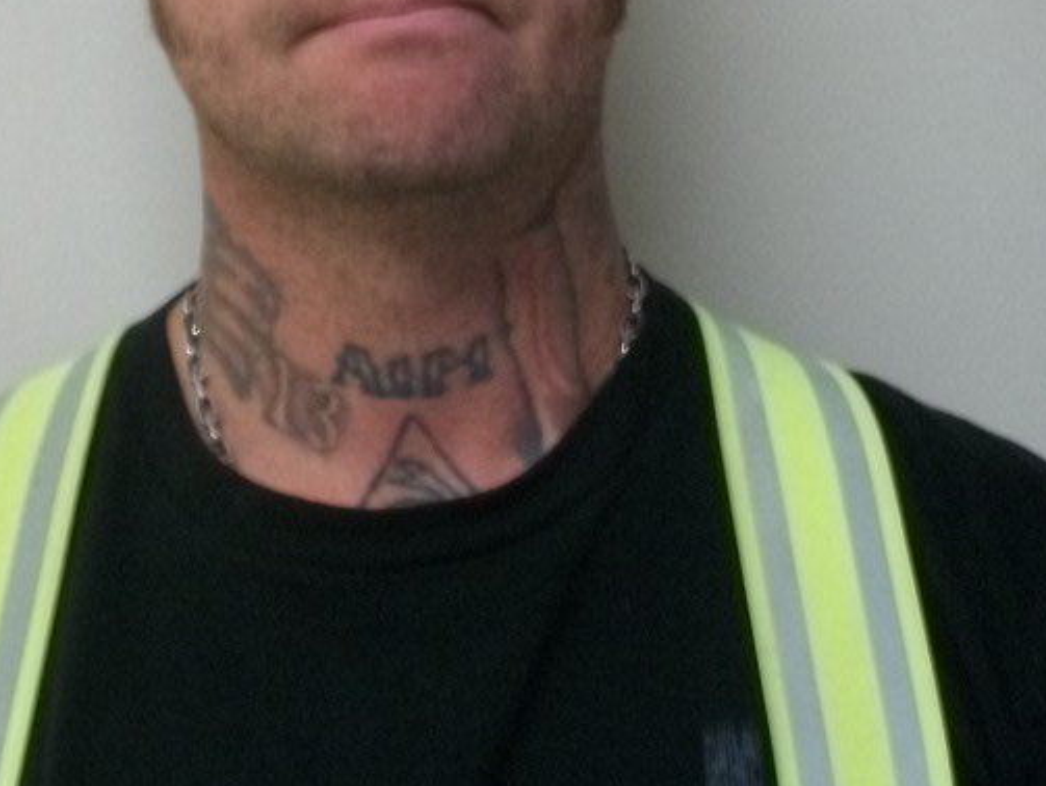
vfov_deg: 16.3
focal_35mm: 89
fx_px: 2691
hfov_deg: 21.9
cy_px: -8
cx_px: 308
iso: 160
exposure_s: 1/13
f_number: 3.1
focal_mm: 6.3
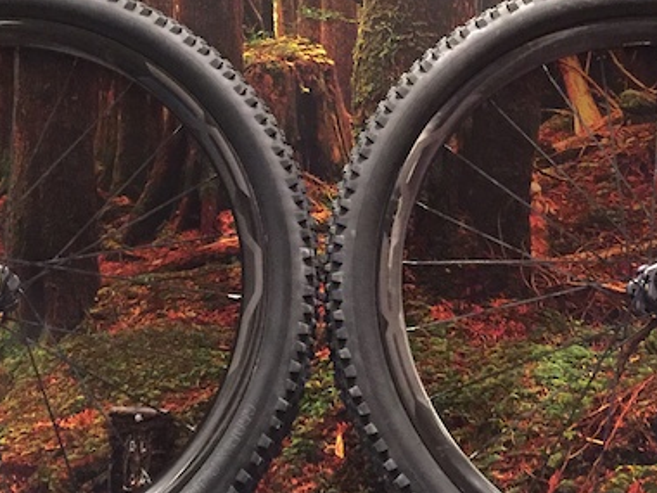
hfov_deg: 31.7
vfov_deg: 23.9
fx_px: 1158
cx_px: 320
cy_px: 168
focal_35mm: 61
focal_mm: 4.15
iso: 400
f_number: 2.2
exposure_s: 1/15
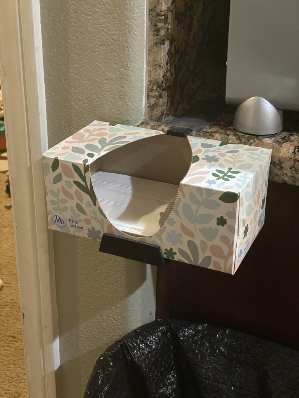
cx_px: 150
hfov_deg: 28.0
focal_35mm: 52
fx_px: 599
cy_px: 199
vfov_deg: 36.8
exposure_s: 1/30
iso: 1000
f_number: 2
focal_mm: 6
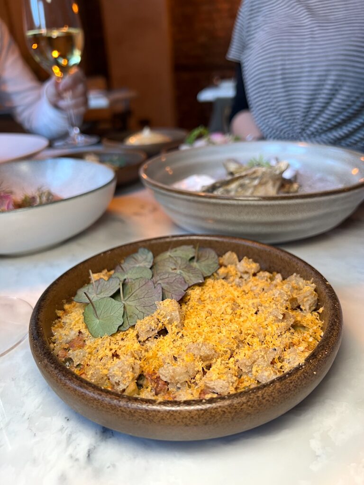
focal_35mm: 26
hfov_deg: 53.1
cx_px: 182
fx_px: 365
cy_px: 242
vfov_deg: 67.3
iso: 80
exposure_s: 1/50
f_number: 1.5
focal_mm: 5.7
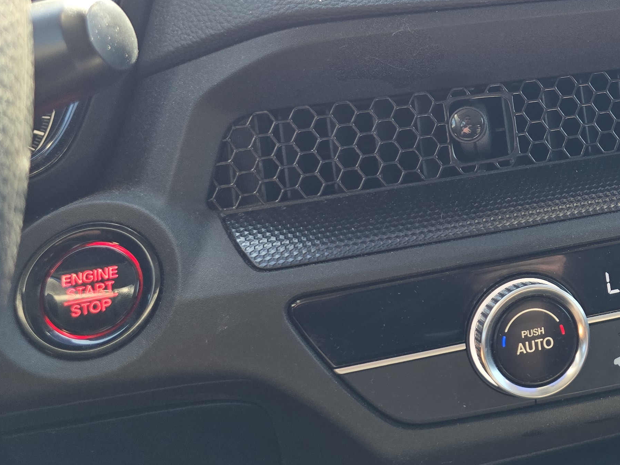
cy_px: 80
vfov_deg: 27.9
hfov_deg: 33.6
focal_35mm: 51
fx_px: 913
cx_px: 650
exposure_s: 1/180
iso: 125
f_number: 1.7
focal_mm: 6.3
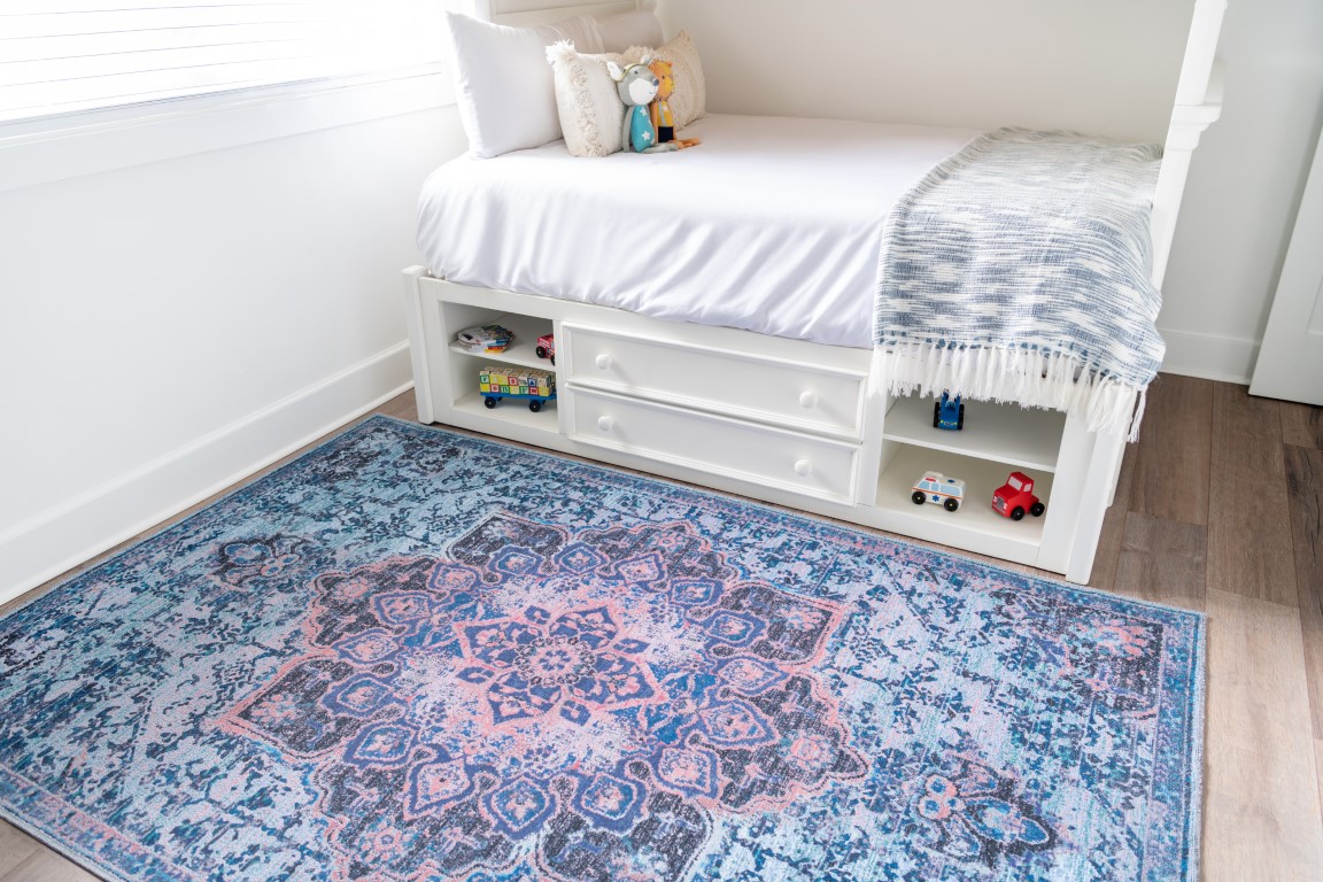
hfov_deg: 67.4
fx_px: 992
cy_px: 441
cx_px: 662
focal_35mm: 27
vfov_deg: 47.9
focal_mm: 27
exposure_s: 1/6
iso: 200
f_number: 3.5
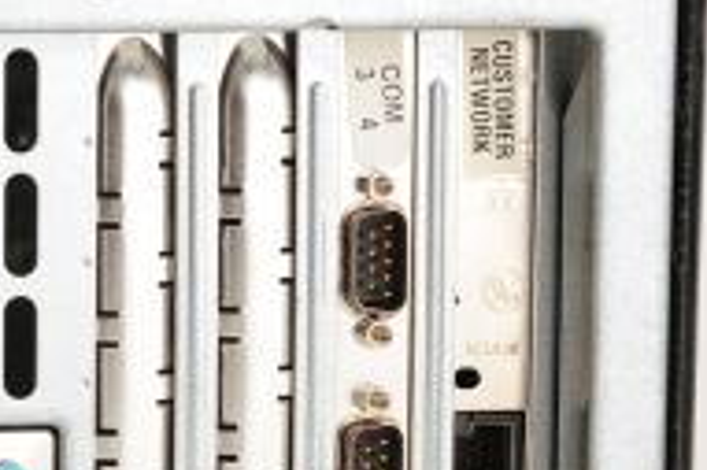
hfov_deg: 12.4
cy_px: 368
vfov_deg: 8.7
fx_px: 3081
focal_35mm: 157
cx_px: -381
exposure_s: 1/125
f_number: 11
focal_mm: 50
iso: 1600
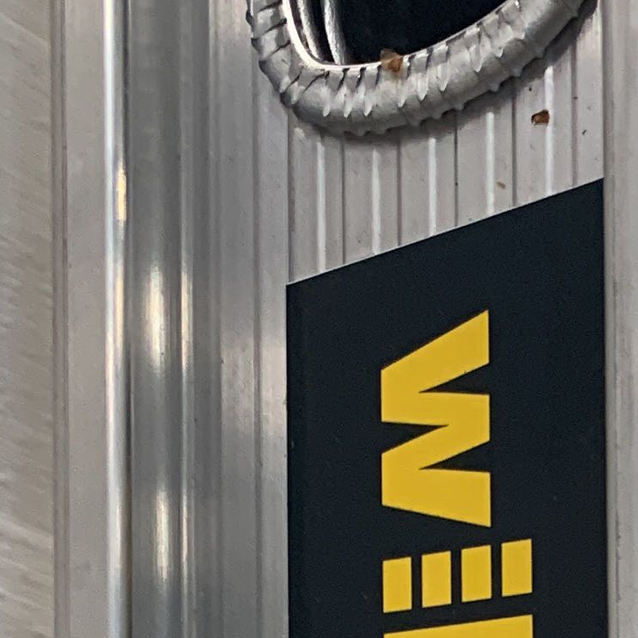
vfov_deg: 11.3
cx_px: 543
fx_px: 2607
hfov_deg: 13.9
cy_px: 1596
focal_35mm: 125
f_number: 1.8
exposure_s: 1/93
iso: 100
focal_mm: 4.25
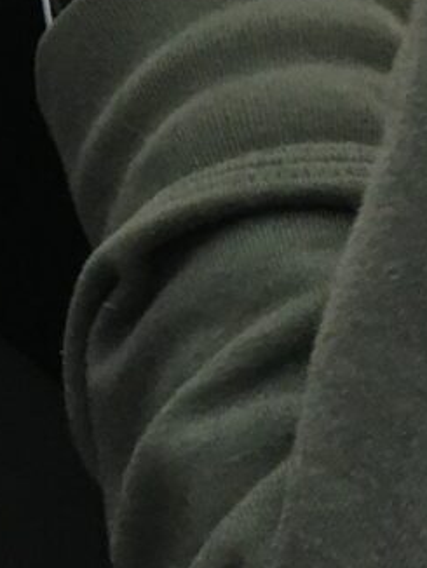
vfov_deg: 10.6
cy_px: -193
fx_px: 2989
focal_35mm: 182
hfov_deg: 7.8
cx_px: -417
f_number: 2.2
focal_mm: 4.15
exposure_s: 1/30
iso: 100
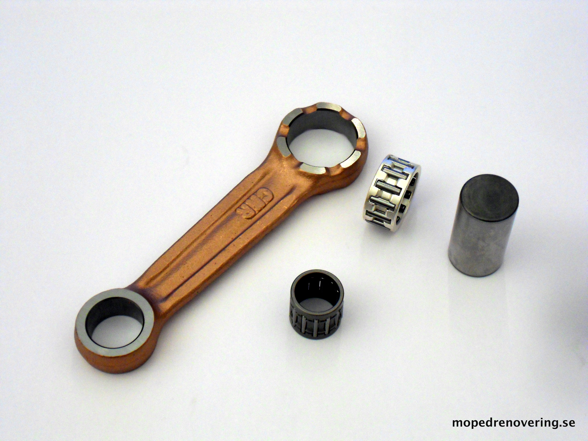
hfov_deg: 24.4
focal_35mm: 80
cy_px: 220
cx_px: 294
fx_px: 1359
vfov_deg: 18.4
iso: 320
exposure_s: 1/60
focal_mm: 14
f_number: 5.3
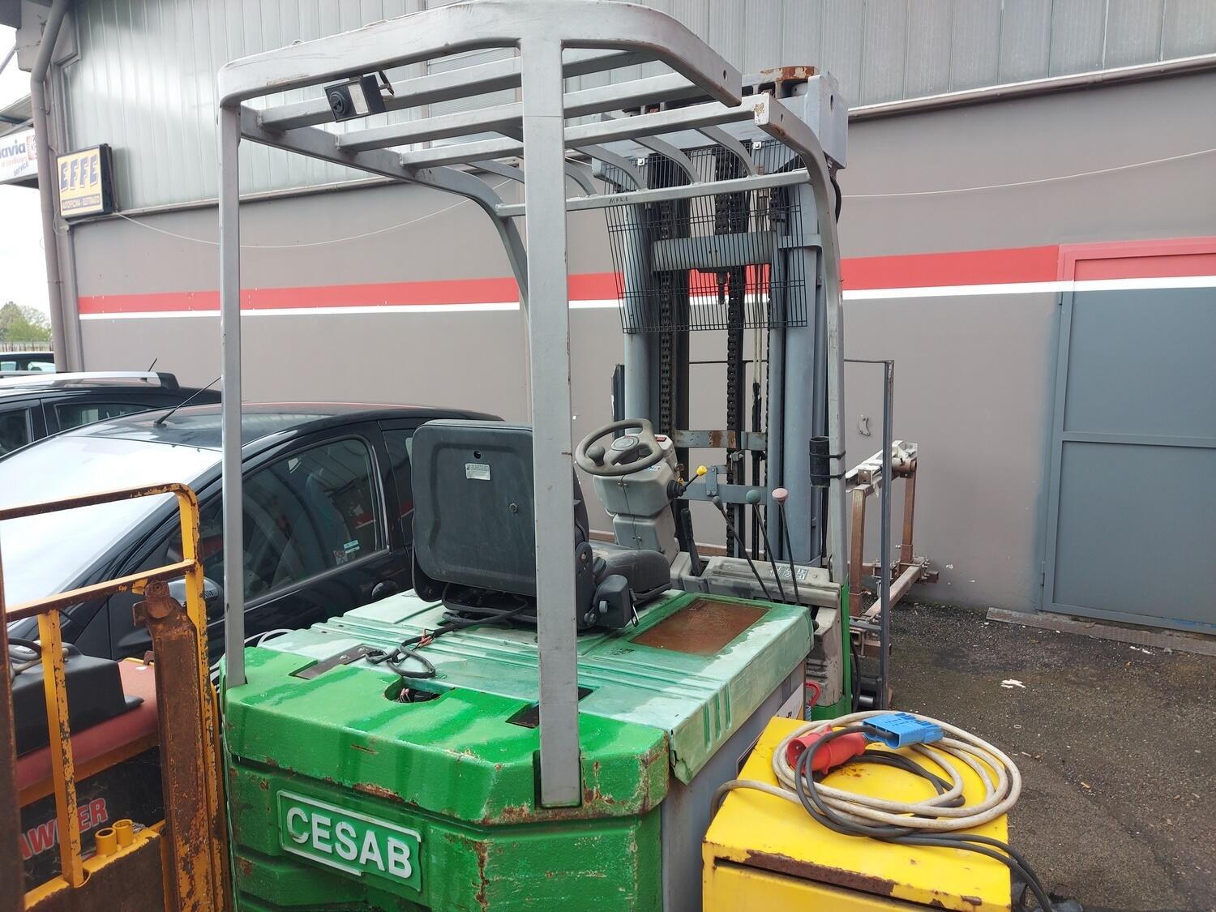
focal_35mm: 24
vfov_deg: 56.8
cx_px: 608
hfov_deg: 71.6
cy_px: 456
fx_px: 843
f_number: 1.8
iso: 32
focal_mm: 5.23
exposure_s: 1/138
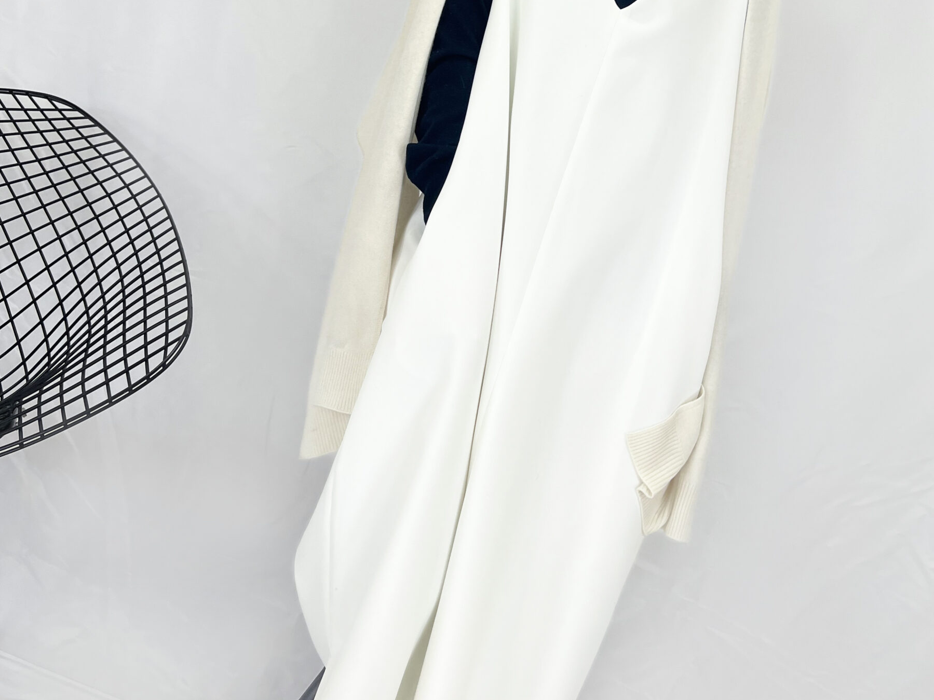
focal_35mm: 37
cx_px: 485
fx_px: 998
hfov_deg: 50.1
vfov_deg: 37.8
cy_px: 181
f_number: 1.5
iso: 50
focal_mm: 5.7
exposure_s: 1/120
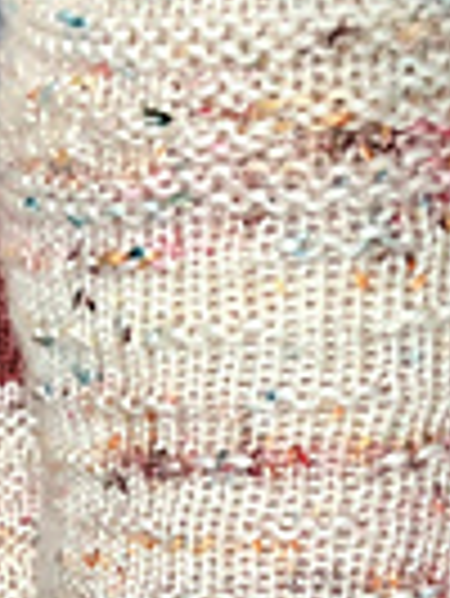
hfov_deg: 14.1
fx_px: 1817
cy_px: 805
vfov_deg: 17.4
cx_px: 227
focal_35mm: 105
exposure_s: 1/15
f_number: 1.8
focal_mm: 4
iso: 40
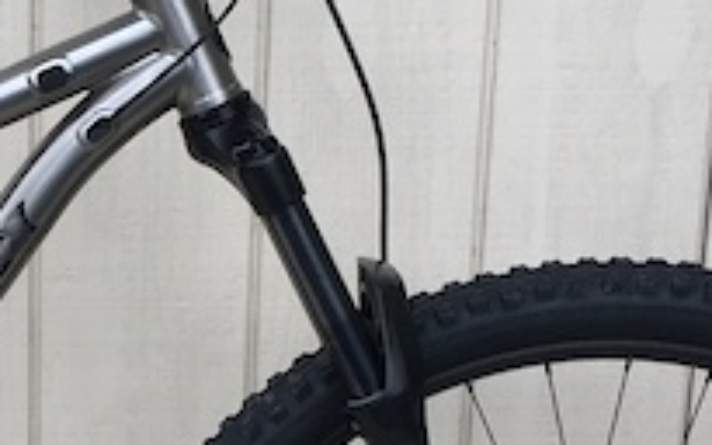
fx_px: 2328
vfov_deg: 10.8
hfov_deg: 16.5
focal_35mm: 120
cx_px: -184
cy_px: 501
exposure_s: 1/330
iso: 25
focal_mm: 4.15
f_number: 2.2
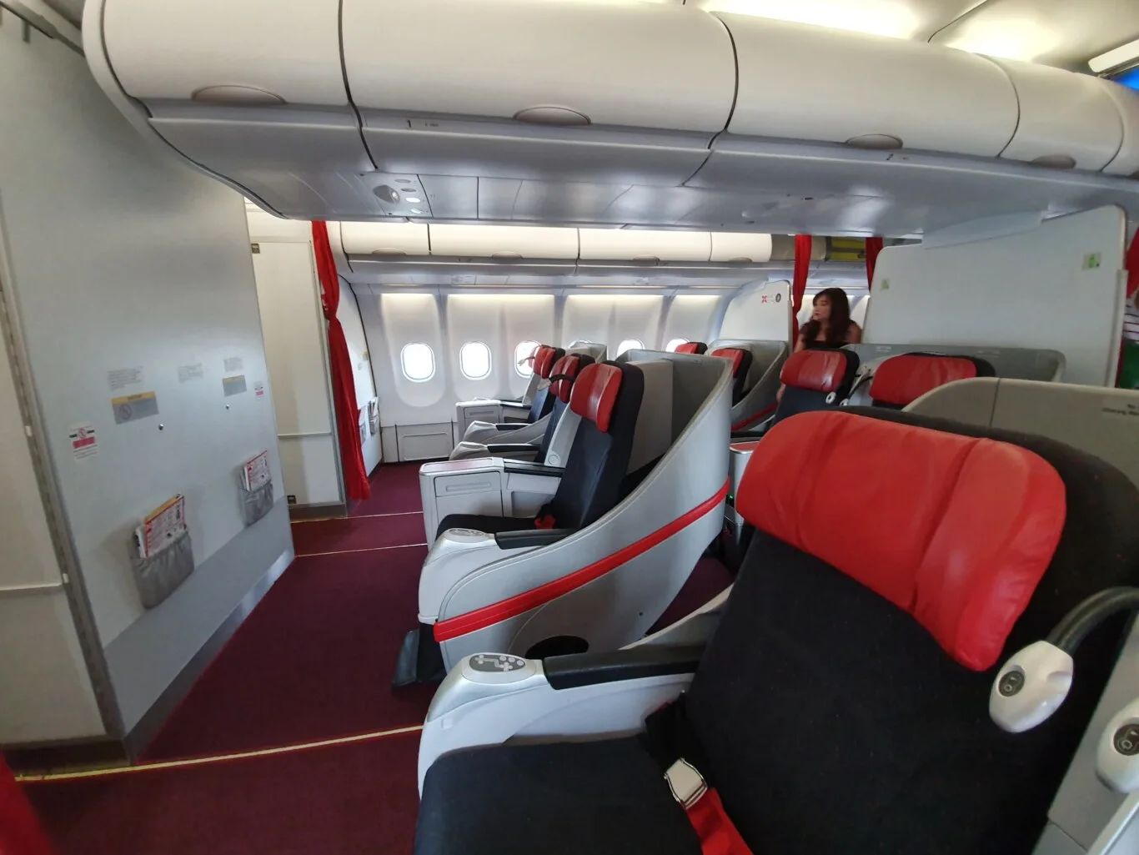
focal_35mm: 13
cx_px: 570
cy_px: 428
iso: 320
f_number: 2.2
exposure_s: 1/60
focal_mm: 1.8
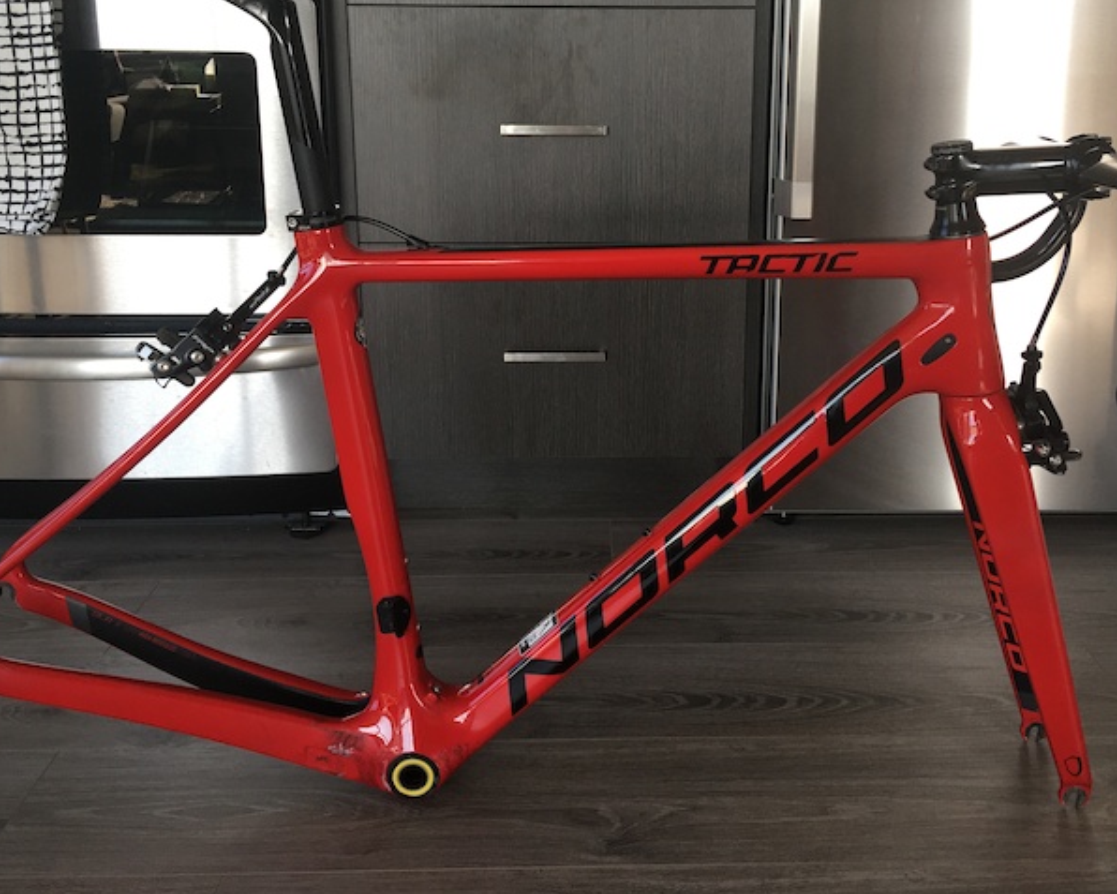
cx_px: 624
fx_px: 1256
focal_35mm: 38
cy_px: 349
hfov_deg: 47.8
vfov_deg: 39.0
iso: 40
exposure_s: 1/120
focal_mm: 4.15
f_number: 2.2
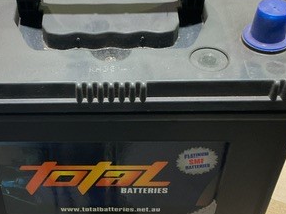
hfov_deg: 29.6
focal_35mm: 65
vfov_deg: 22.5
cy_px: 117
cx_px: 91
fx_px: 537
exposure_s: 1/50
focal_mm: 3
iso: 125
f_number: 1.8
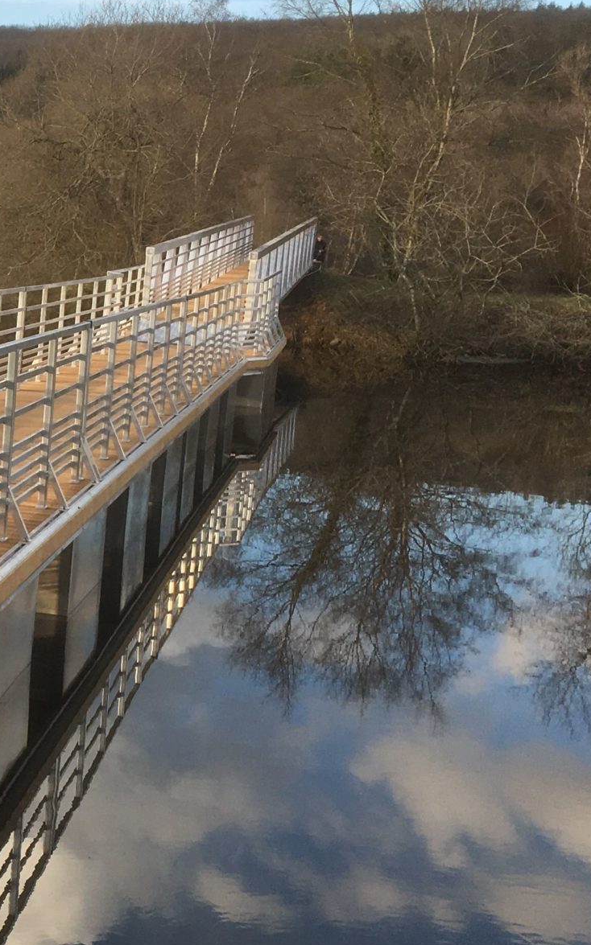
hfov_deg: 16.9
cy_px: 453
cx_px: -384
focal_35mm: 67
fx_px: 1727
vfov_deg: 30.6
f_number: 2.2
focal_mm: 4.15
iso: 25
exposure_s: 1/484
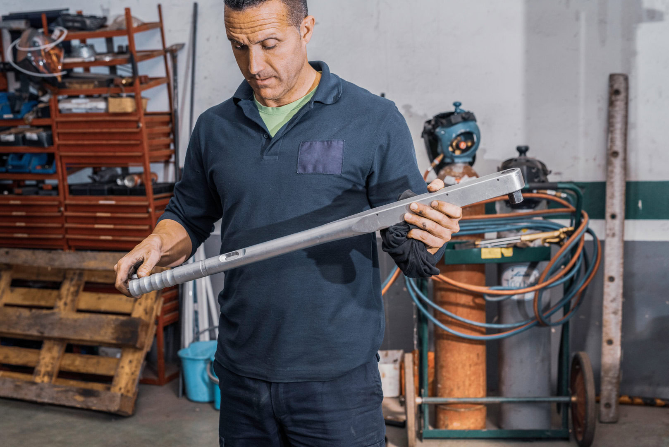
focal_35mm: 50
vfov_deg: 27.0
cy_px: 224
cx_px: 334
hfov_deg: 39.6
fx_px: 929
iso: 400
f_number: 5.6
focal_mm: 50
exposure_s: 1/160
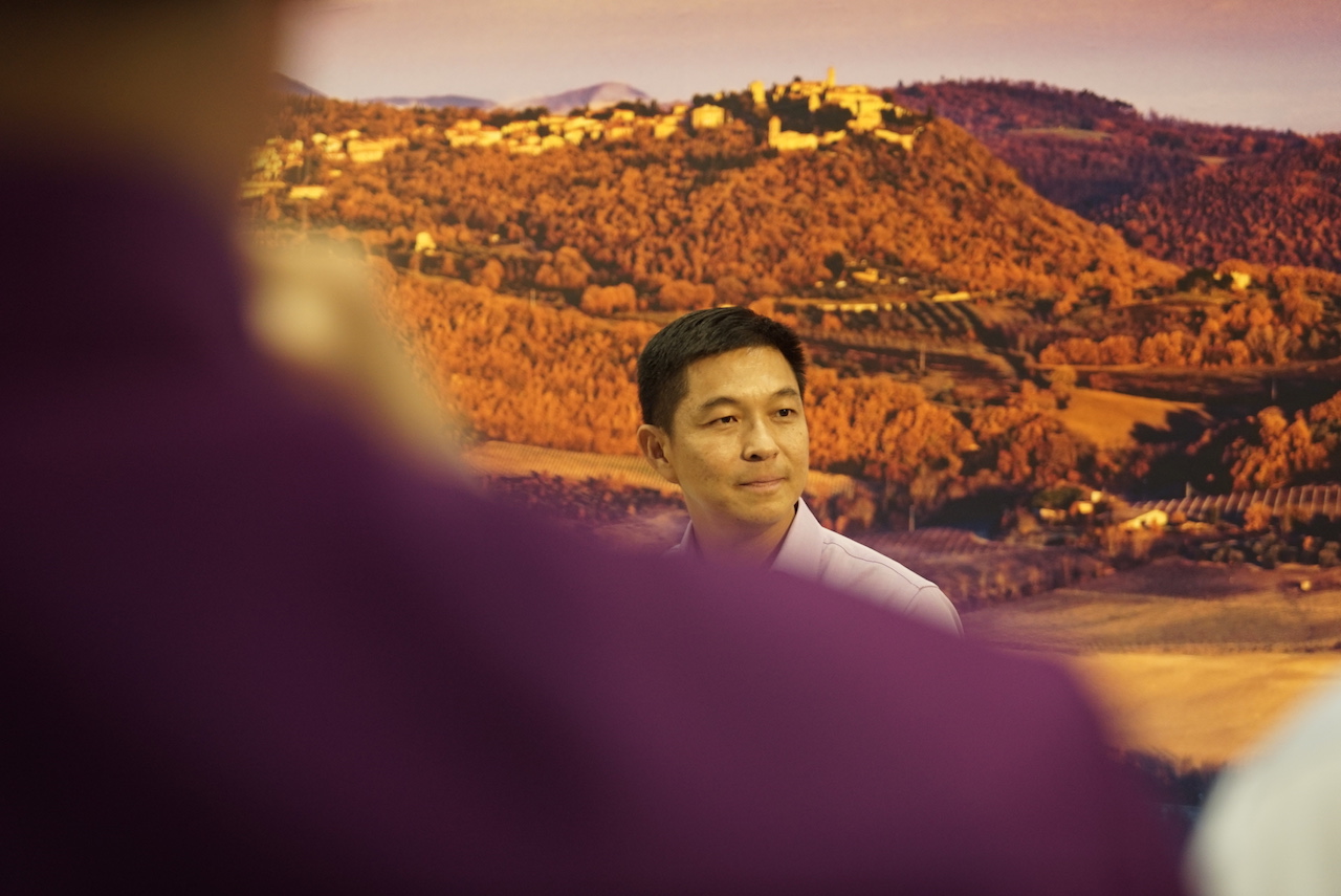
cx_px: 670
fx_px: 2572
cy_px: 448
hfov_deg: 29.2
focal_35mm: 69
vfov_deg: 19.8
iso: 1250
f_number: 4
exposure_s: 1/80
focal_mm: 69
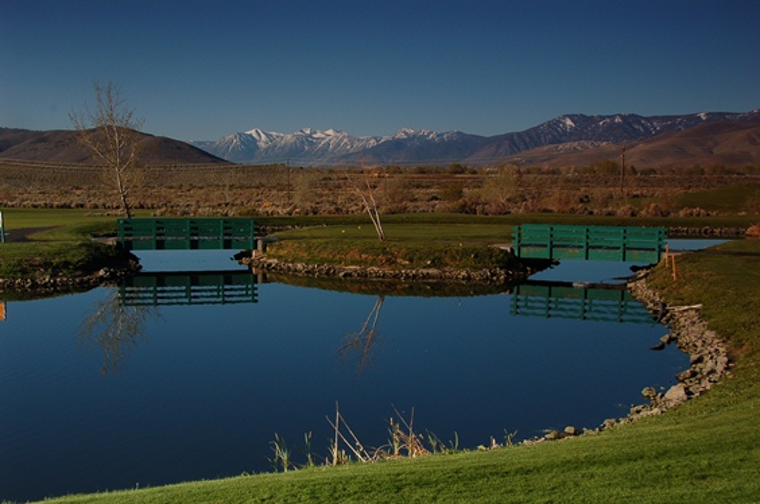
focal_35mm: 44
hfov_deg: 45.0
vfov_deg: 30.7
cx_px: 380
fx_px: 917
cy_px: 252
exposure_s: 1/180
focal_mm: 29
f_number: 11
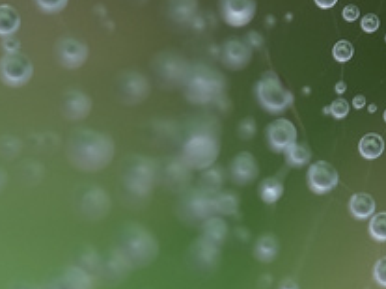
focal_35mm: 905
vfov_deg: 1.6
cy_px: 854
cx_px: -63
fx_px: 10086
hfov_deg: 2.2
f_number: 3.6
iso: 160
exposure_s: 1/220
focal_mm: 80
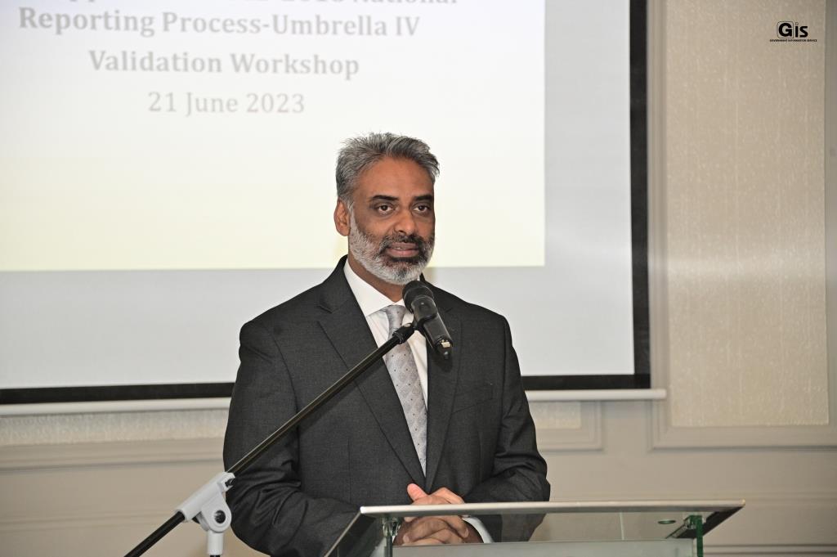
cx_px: 418
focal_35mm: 125
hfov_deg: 16.4
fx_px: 2904
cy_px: 278
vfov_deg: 10.9
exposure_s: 1/200
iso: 2000
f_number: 5.6
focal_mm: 125
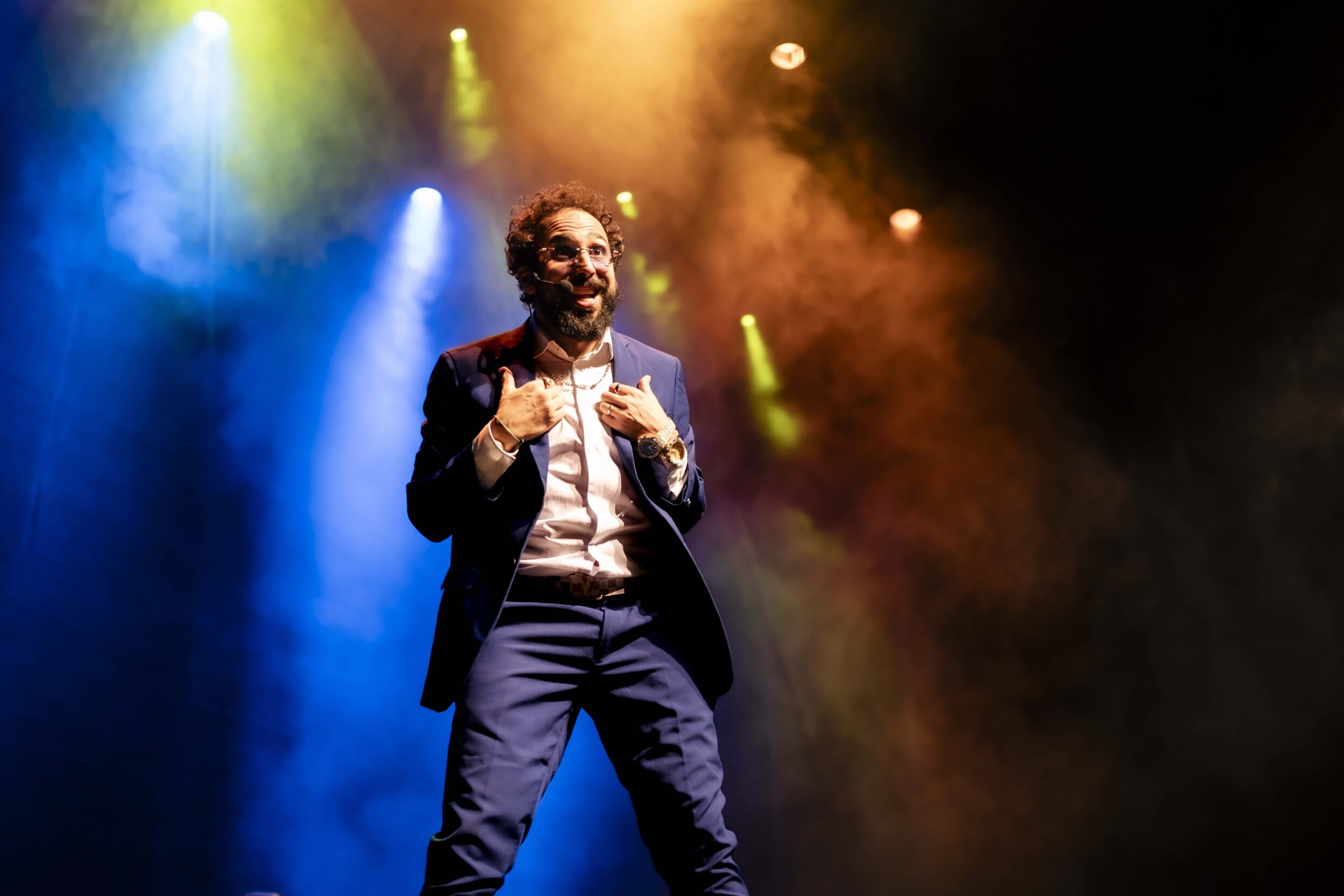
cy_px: 440
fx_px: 1344
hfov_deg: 53.1
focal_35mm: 36
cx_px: 659
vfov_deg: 36.9
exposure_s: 1/320
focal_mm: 35
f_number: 1.4
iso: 1600
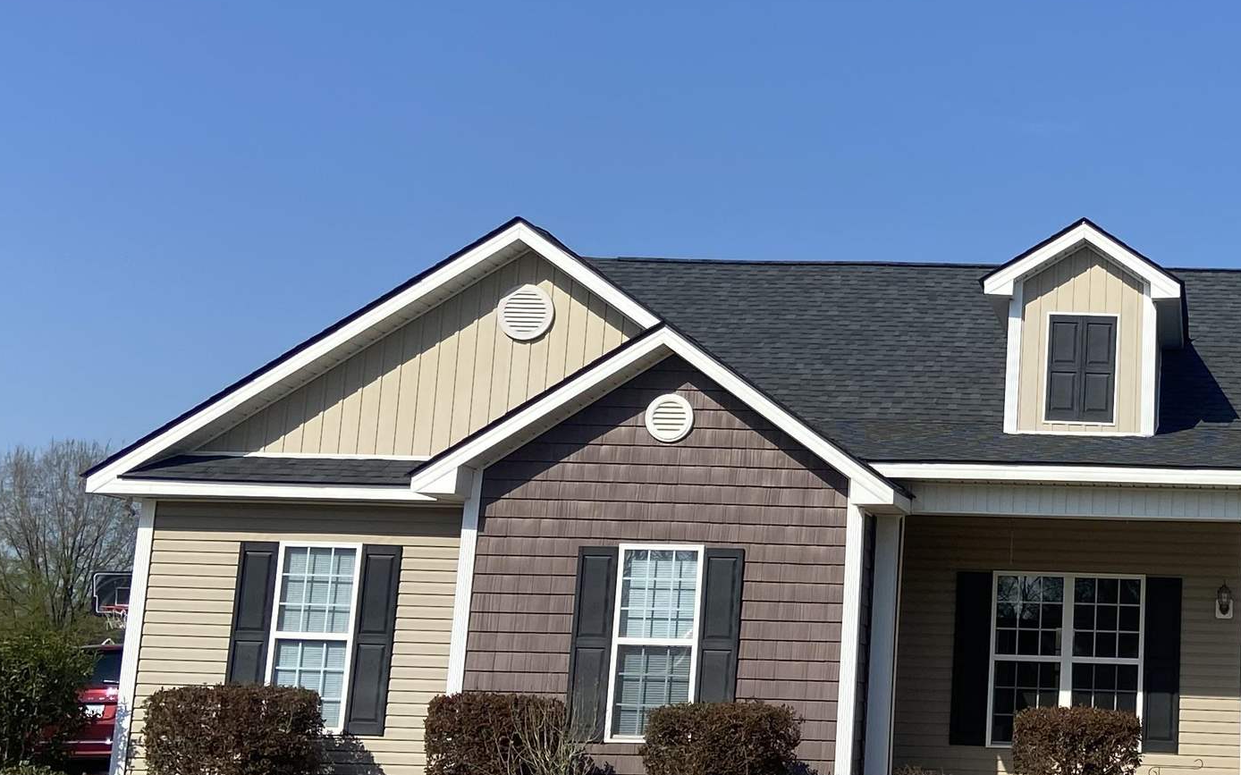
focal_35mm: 61
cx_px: 1079
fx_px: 2063
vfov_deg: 21.3
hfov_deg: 32.1
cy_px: 374
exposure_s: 1/3497
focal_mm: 4.25
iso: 32
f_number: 1.8
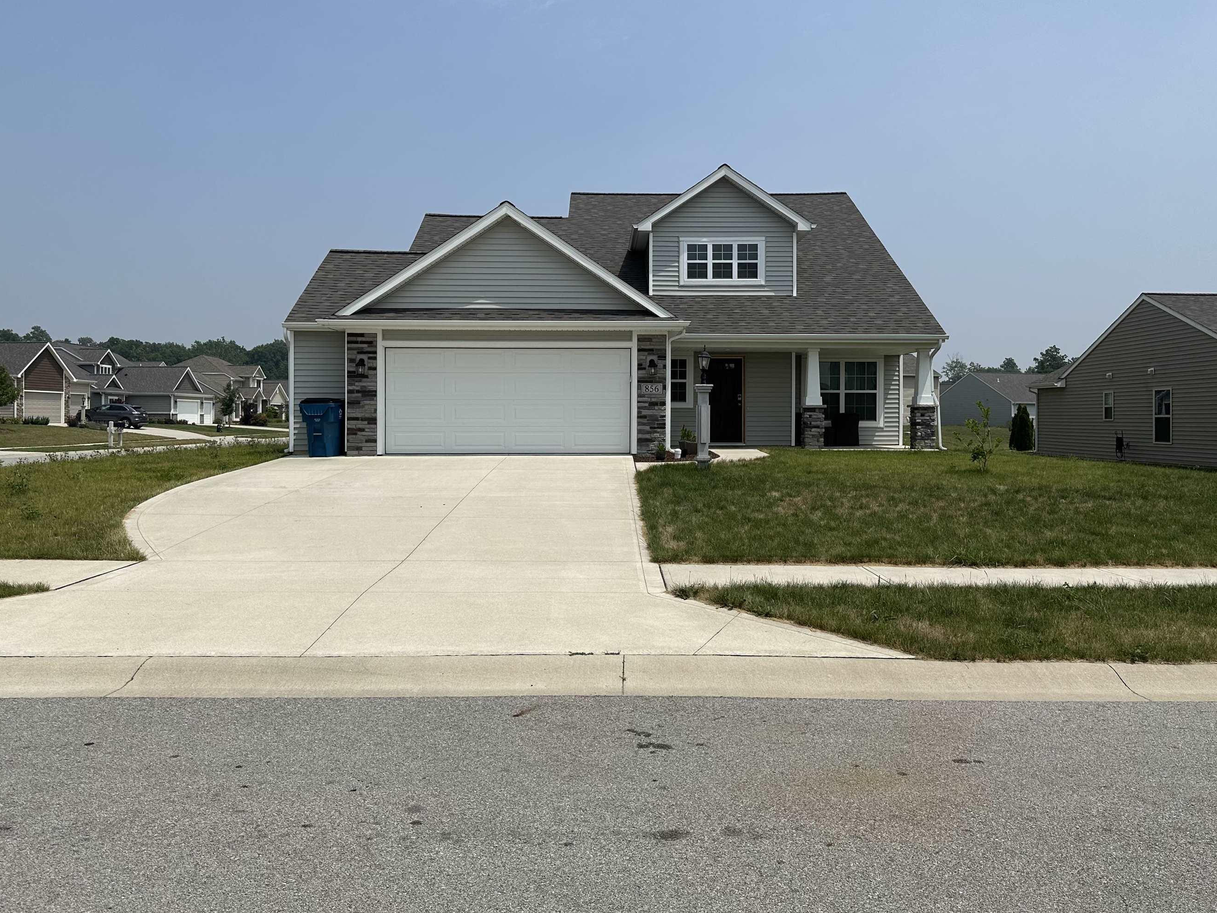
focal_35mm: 28
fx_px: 984
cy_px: 429
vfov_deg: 49.7
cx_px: 620
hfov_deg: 63.4
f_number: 1.78
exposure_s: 1/8929
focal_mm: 6.86
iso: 80
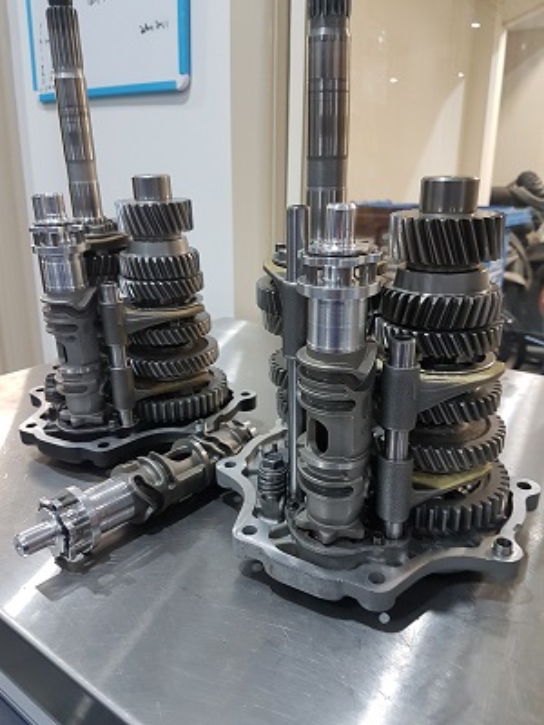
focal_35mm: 26
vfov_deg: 67.3
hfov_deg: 53.1
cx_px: 272
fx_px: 545
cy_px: 362
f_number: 1.7
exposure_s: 1/50
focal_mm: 4.2
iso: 160
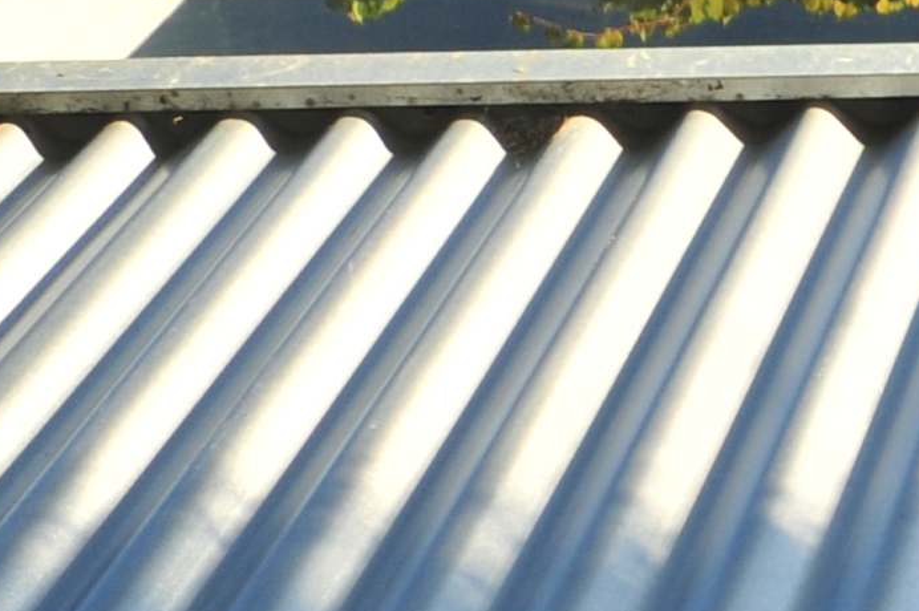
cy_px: 312
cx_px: 1639
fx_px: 3137
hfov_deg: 14.7
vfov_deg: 11.1
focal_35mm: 123
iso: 400
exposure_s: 1/250
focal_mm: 20
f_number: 11
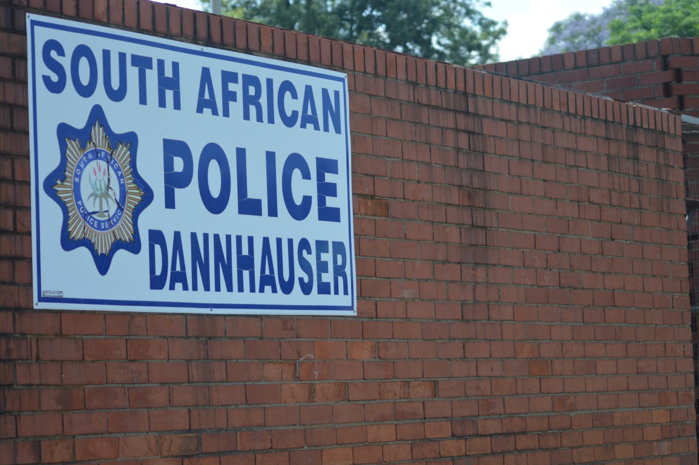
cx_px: 350
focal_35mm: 105
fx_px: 2037
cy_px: 232
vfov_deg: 13.0
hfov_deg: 19.5
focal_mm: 70
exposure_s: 1/500
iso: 100
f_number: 4
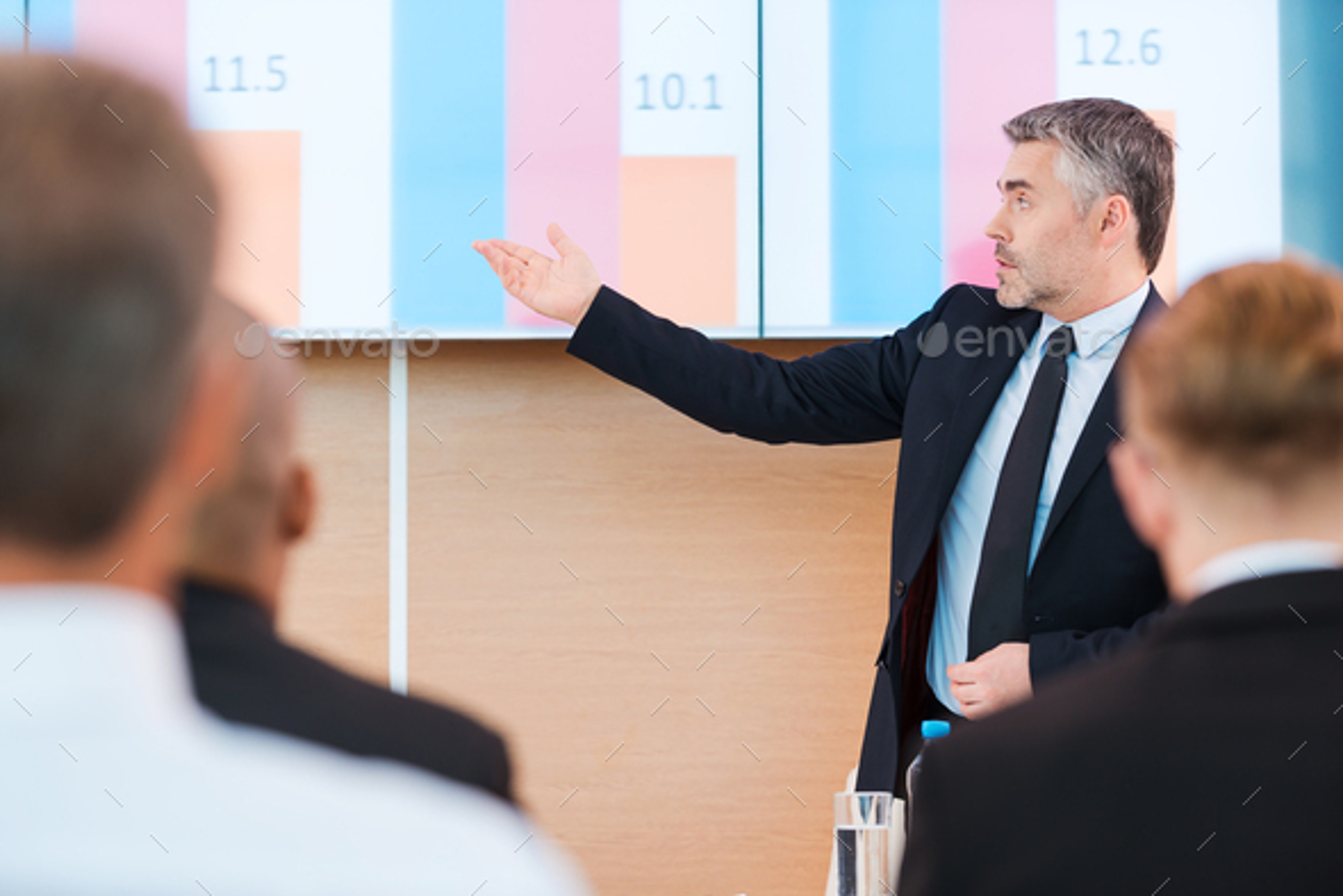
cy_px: 448
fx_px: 4479
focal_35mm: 120
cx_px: 672
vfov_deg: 11.4
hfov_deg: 17.1
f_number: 4
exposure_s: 1/125
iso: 250
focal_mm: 120
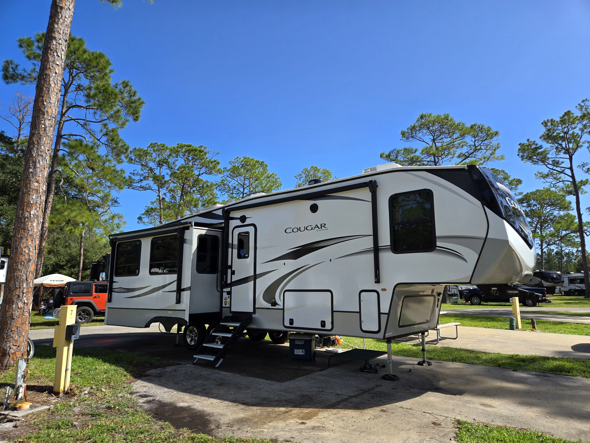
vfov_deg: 58.9
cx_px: 295
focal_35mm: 23
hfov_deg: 73.9
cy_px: 222
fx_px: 392
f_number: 1.8
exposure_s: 1/1314
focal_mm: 5.4
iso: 25
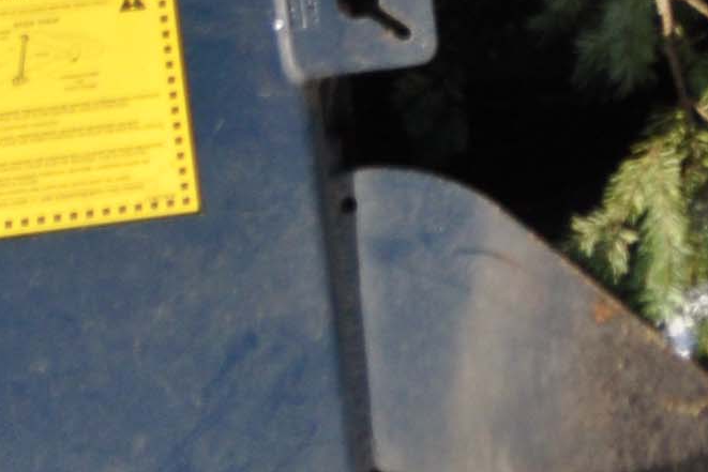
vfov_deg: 8.3
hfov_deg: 11.3
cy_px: -41
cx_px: 1384
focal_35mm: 165
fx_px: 3250
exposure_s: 1/4000
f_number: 3.2
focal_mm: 17
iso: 360
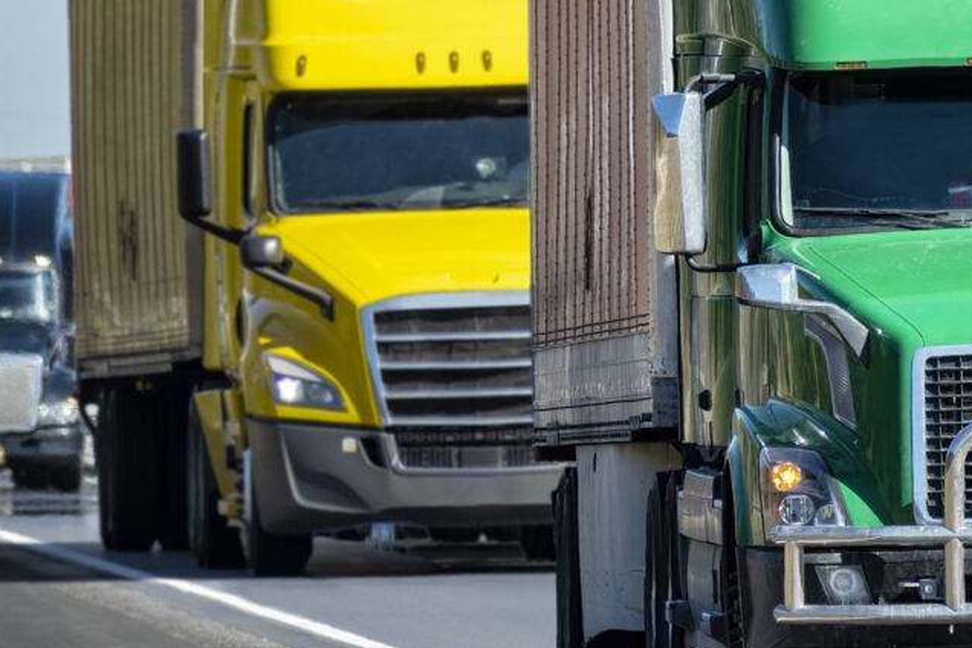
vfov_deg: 1.3
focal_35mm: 1087
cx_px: 579
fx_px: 29347
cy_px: 266
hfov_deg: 1.9
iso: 400
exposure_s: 1/1600
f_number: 7.1
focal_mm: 300
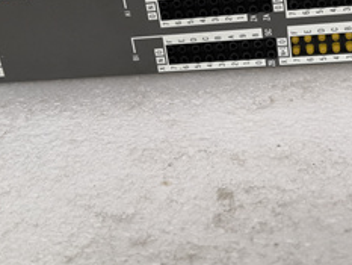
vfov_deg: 24.5
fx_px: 590
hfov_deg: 33.2
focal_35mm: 58
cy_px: 23
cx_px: 181
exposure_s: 1/33.3
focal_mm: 3.95
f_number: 1.8
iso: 200
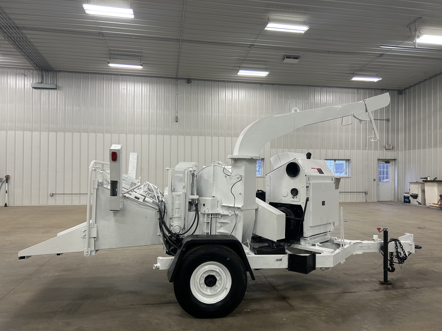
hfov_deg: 67.3
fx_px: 332
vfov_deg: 53.1
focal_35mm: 26
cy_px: 166
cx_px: 221
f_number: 1.5
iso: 80
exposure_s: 1/60
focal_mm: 5.7
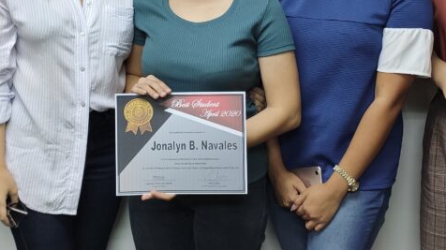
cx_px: 206
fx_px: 721
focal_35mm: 61
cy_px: 42
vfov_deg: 19.4
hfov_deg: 34.4
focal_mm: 4.77
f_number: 1.75
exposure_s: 1/30
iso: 258
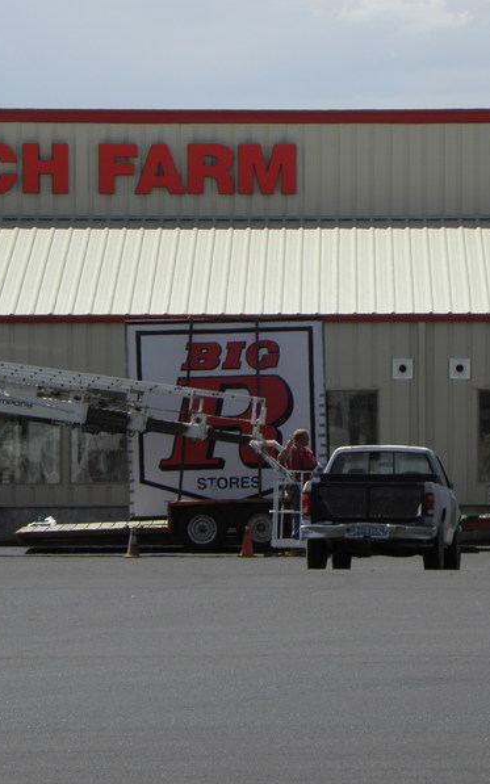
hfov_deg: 5.0
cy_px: 391
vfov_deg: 8.1
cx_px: 300
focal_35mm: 260
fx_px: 5557
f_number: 5.6
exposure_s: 1/500
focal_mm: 32.74
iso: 64
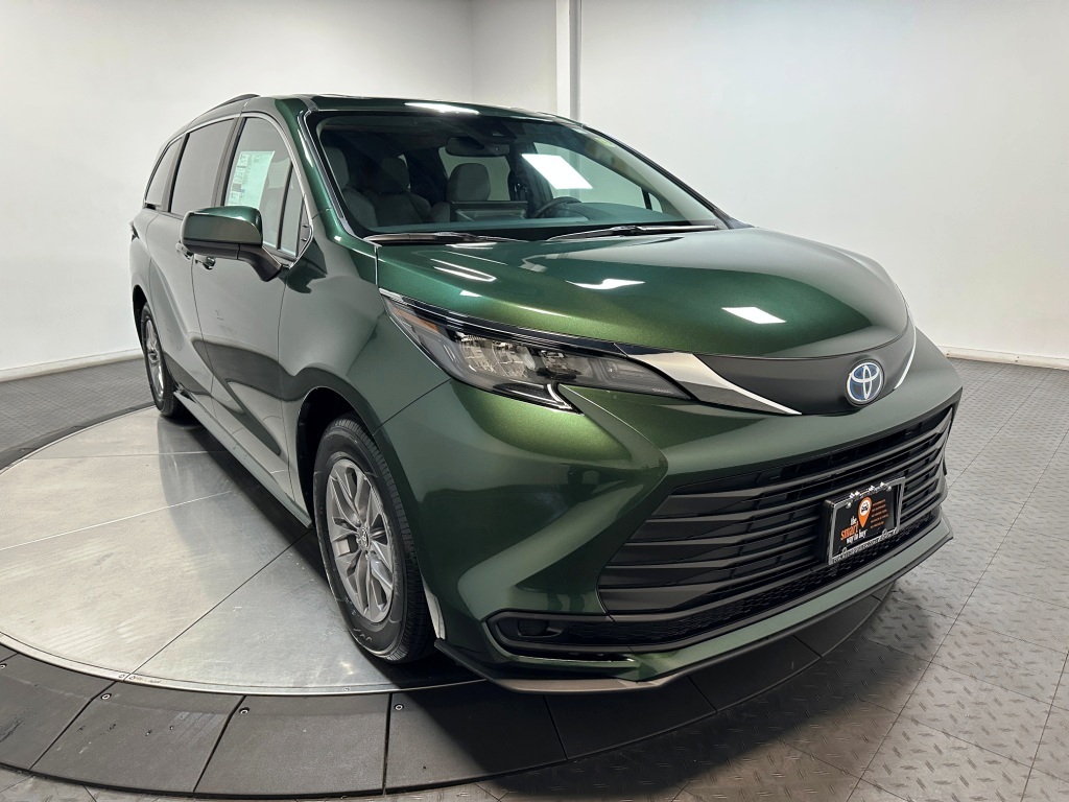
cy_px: 401
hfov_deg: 71.6
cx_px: 534
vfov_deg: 56.8
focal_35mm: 24
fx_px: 741
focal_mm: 6.86
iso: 400
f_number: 1.78
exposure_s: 1/60
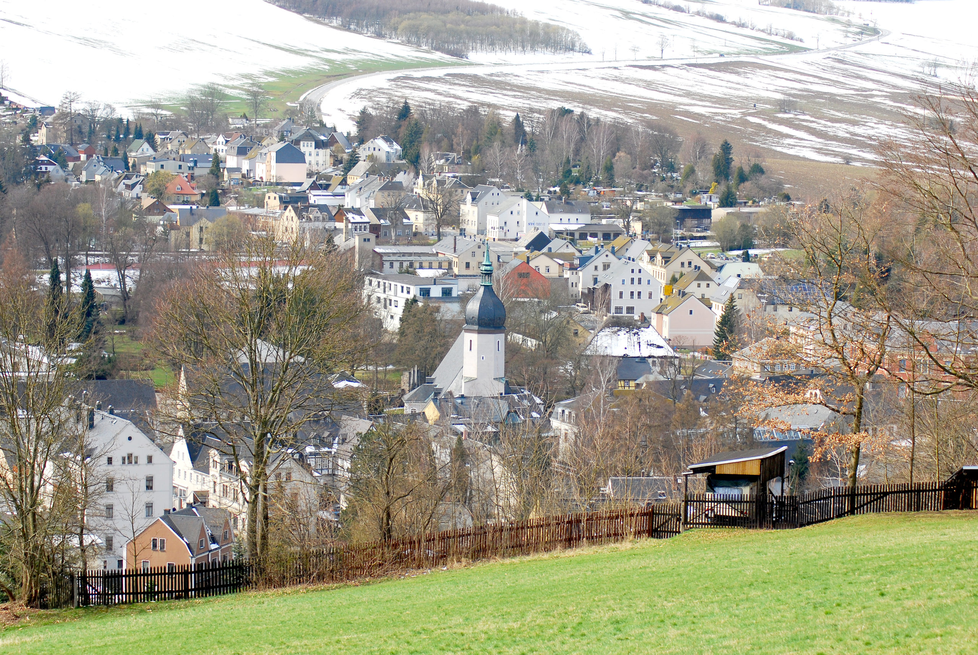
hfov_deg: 19.4
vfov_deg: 13.1
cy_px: 328
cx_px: 489
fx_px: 2856
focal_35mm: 105
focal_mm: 70
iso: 200
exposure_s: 1/500
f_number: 5.6
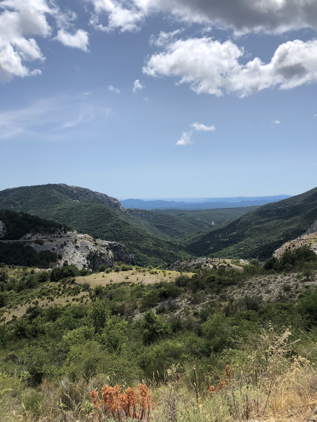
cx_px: 158
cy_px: 211
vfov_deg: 63.4
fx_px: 342
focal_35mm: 28
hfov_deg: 49.7
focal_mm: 4
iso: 20
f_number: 1.8
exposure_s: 1/3745
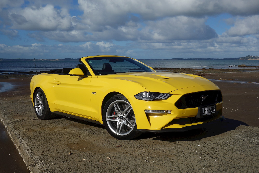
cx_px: 130
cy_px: 86
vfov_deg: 35.0
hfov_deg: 50.7
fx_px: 273
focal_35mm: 38
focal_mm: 14.23
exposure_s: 1/800
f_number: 7.1
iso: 125
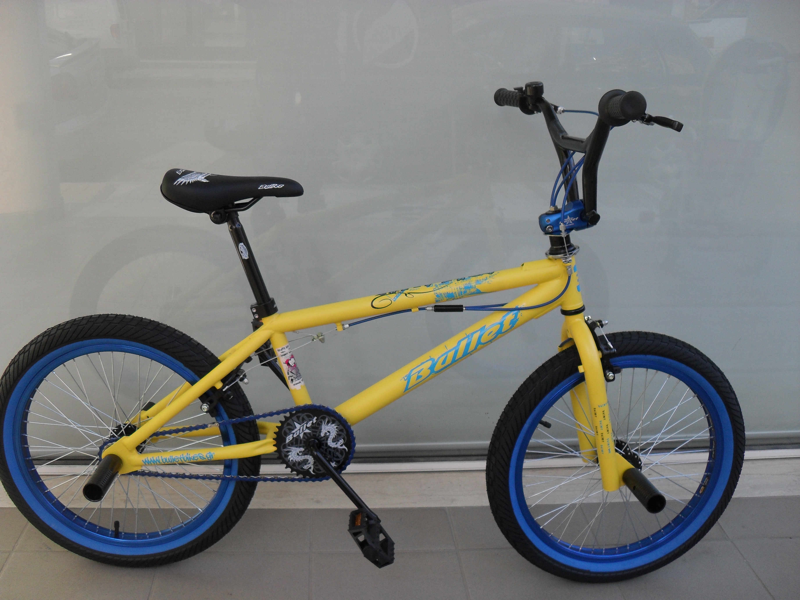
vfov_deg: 40.7
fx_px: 809
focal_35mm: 35
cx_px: 400
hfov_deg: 52.6
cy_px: 300
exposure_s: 1/180
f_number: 2.8
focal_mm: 6.2
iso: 100
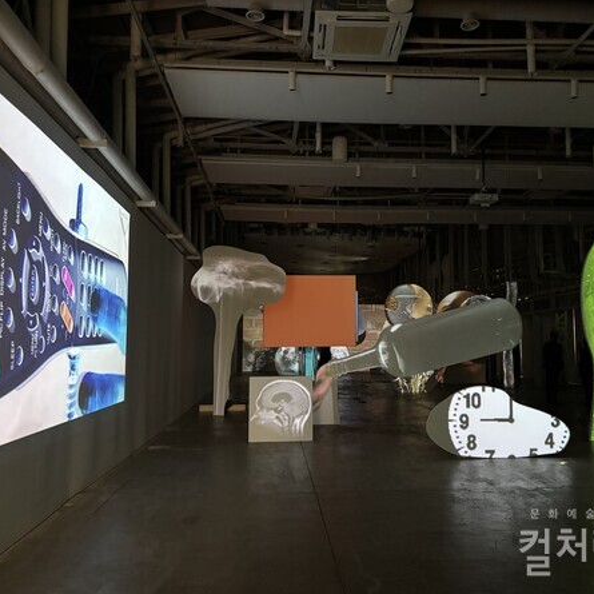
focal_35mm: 31
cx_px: 326
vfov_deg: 52.5
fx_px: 602
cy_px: 298
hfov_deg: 52.4
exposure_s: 1/30
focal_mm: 5.96
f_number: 1.6
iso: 800
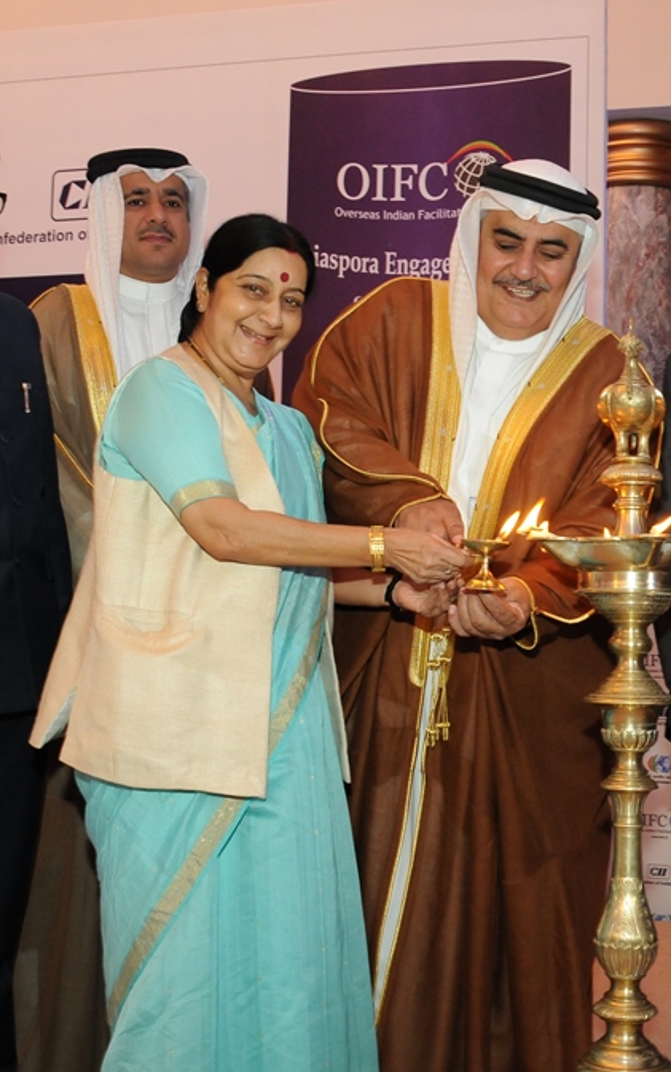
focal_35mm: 49
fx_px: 1426
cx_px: 480
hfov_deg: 26.2
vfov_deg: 41.2
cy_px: 538
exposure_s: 1/80
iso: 1250
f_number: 6.3
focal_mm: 21
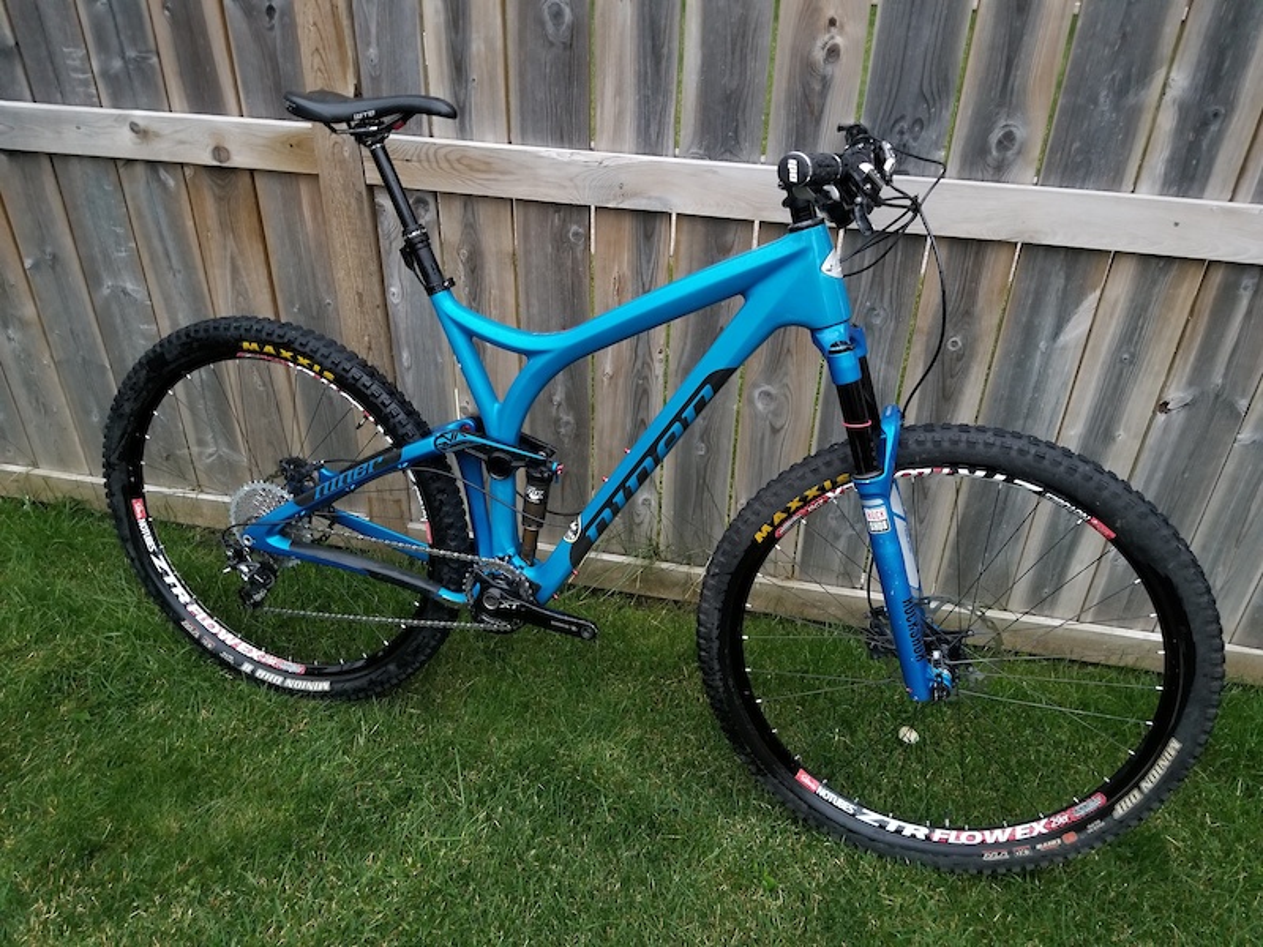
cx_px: 632
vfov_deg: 53.1
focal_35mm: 26
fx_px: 949
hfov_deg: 67.3
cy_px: 474
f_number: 1.7
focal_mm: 4.25
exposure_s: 1/10
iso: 250
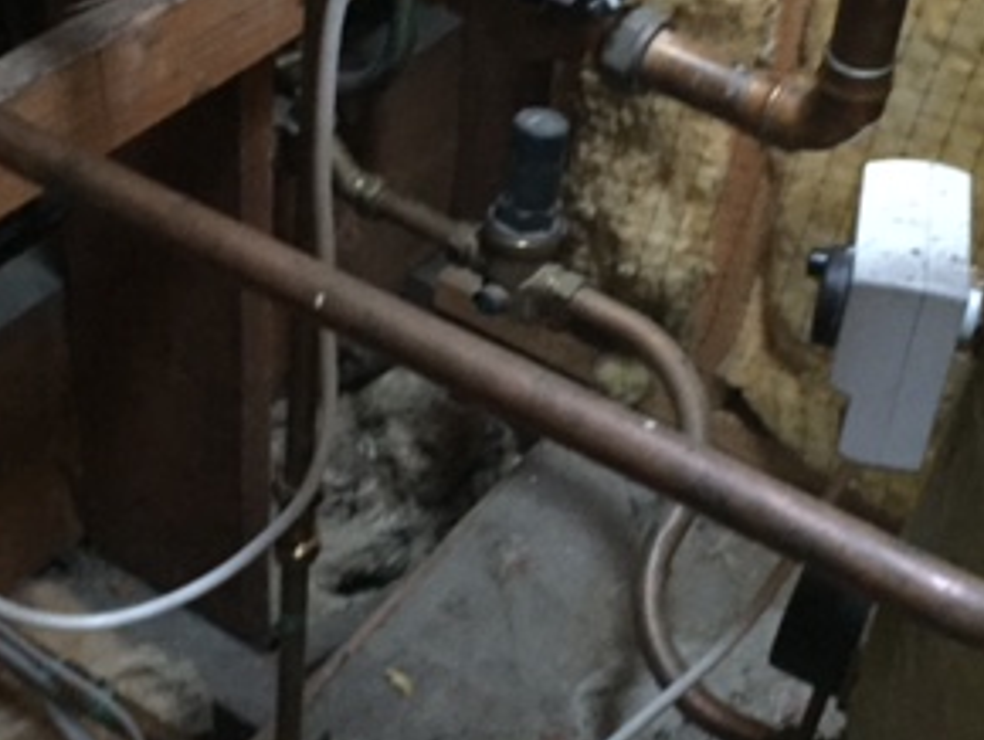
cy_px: 343
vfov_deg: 23.0
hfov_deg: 30.2
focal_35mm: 64
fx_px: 1821
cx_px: 458
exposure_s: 1/17
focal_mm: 4.15
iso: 640
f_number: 2.2
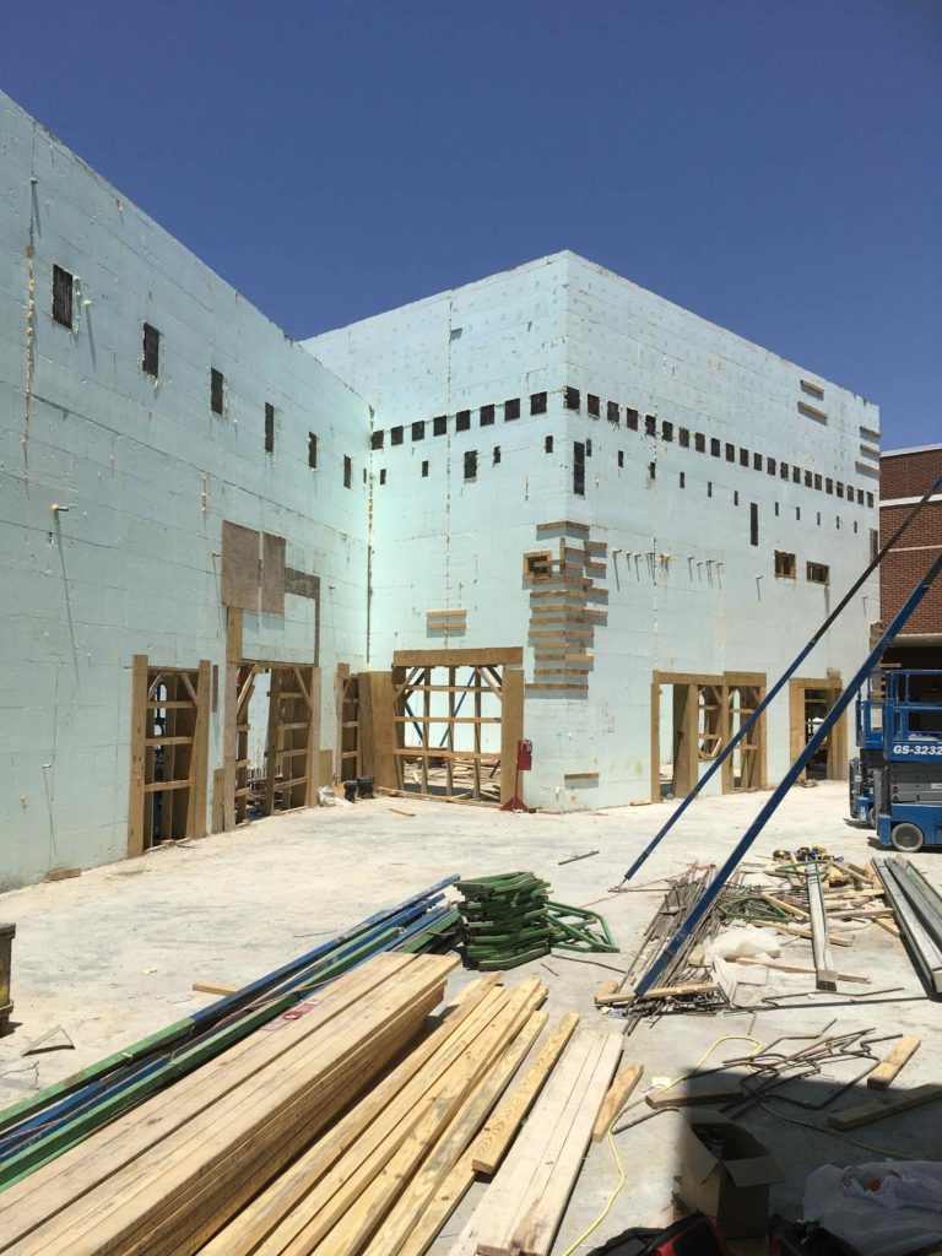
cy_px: 628
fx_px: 1052
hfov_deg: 48.2
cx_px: 471
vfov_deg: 61.7
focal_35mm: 29
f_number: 2.2
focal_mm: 4.15
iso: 25
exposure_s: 1/3205
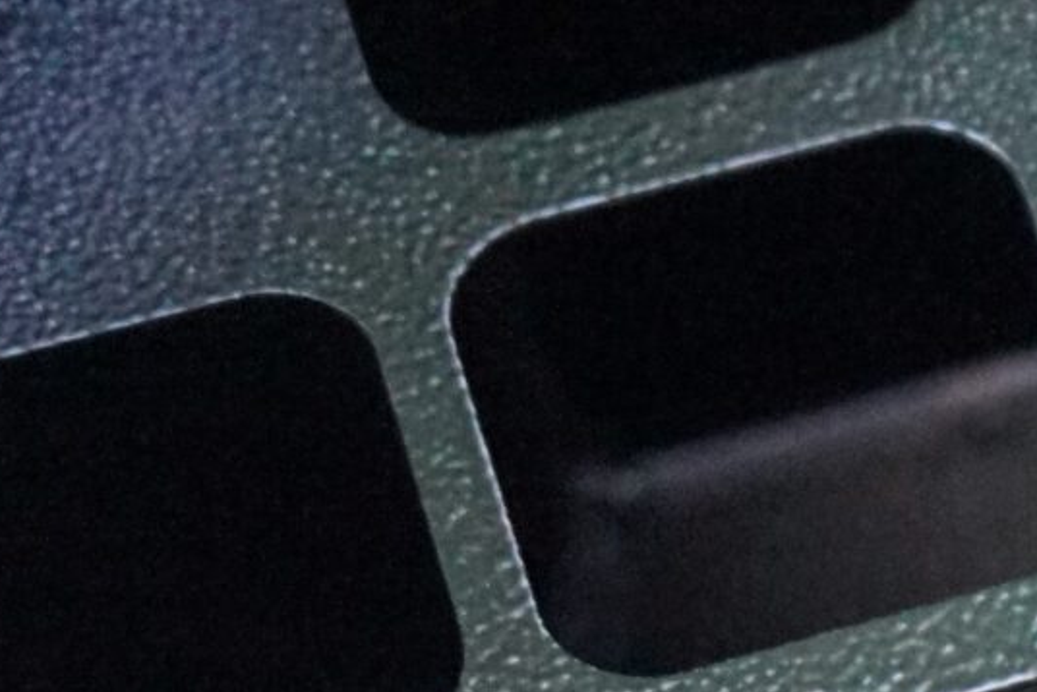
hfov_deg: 8.9
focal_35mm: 210
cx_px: 2416
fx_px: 6052
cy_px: 1398
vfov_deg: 6.4
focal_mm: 44
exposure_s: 1/125
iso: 6400
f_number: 4.5
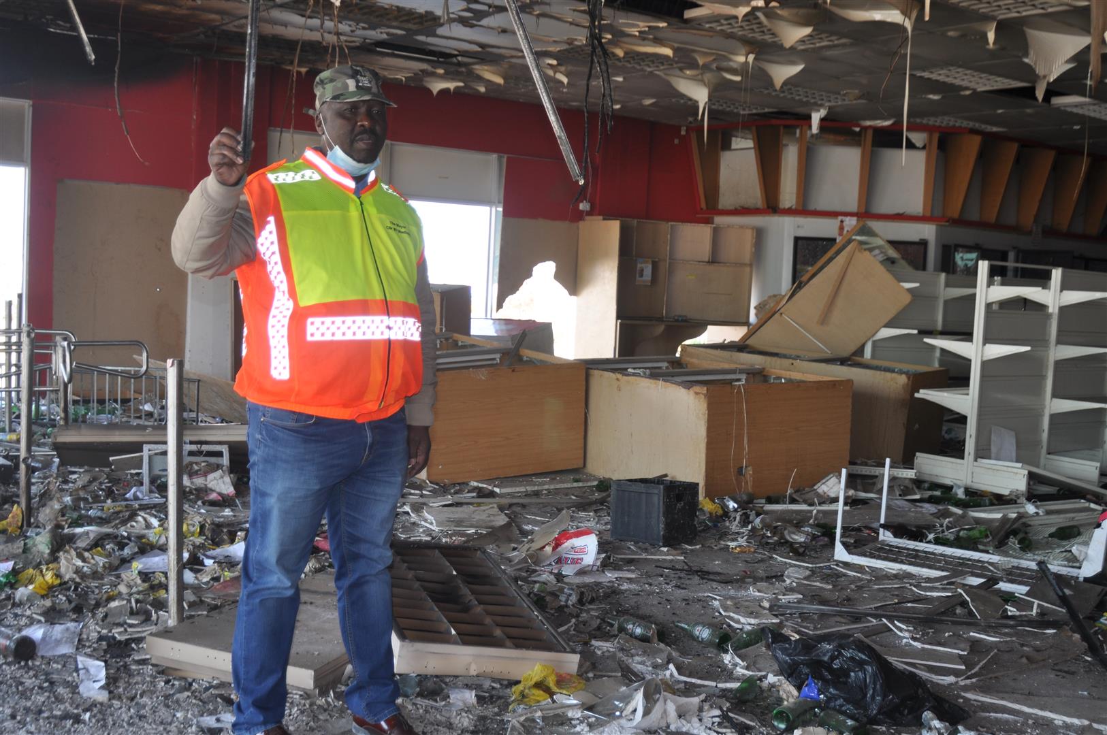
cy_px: 368
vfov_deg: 36.8
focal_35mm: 36
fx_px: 1106
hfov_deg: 53.2
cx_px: 554
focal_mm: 24
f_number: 3.5
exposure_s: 1/60
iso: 200
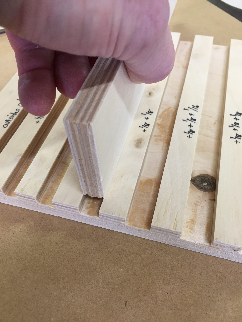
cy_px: 161
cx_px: 121
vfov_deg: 61.7
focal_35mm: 29
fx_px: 270
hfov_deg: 48.2
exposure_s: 1/30
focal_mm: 4.15
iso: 100
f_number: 2.2
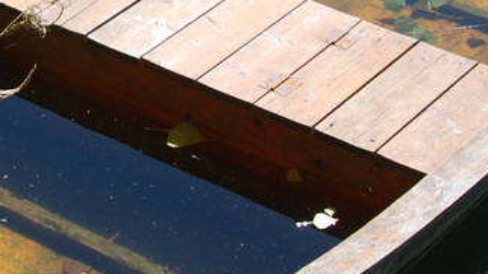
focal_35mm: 142
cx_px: 55
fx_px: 1837
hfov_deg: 15.0
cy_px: 32
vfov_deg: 8.5
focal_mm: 18
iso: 100
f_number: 6.3
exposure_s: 1/160
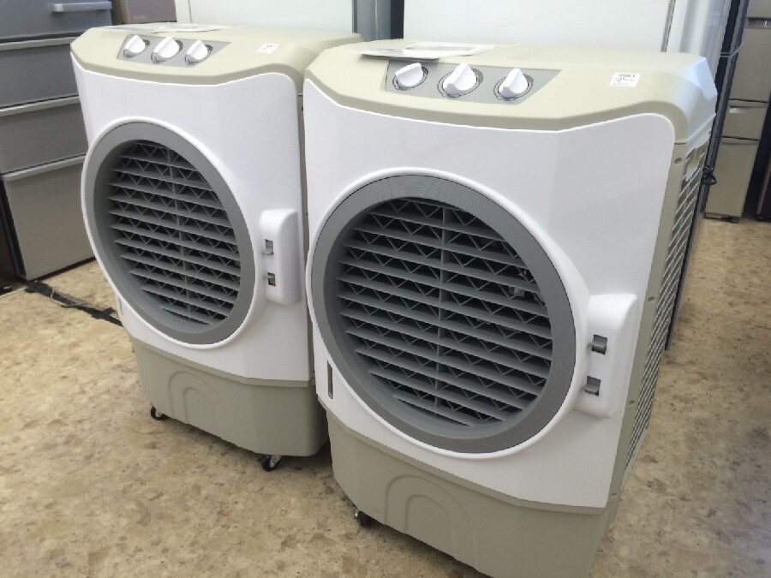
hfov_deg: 61.7
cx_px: 386
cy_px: 289
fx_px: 646
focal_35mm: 29
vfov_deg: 48.2
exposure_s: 1/40
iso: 32
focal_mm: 4.15
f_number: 2.2
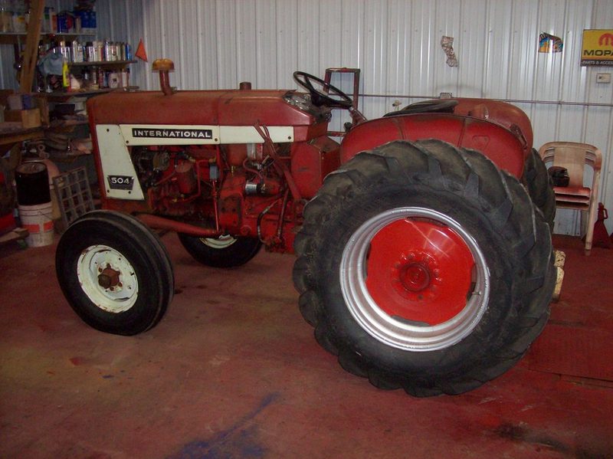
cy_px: 230
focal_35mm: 36
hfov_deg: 51.4
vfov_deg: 39.6
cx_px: 306
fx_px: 637
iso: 140
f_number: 2.7
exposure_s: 1/64
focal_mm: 6
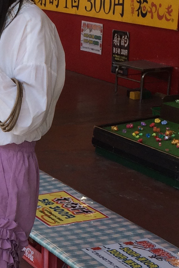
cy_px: 224
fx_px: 761
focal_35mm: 102
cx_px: -73
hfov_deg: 12.8
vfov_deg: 19.8
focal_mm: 4.15
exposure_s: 1/237
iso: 32
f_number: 2.2
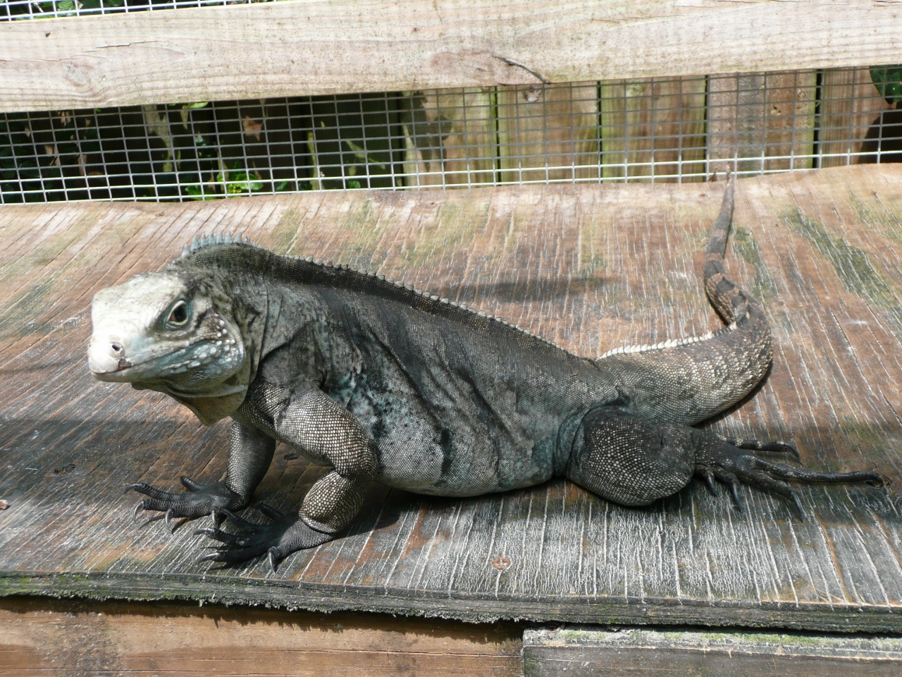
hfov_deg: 49.0
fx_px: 990
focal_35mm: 38
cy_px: 338
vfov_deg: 37.7
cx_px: 451
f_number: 3.8
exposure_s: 1/160
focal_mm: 6.2
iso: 100
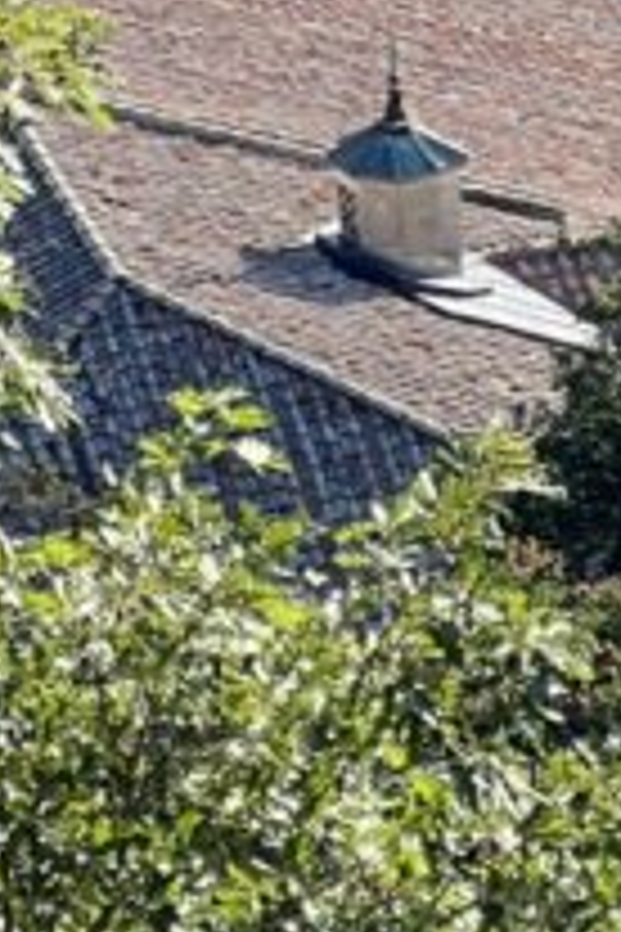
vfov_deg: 5.1
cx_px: 454
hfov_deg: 3.5
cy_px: -486
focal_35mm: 397
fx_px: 10272
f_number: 2.8
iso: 32
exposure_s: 1/121
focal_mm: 9
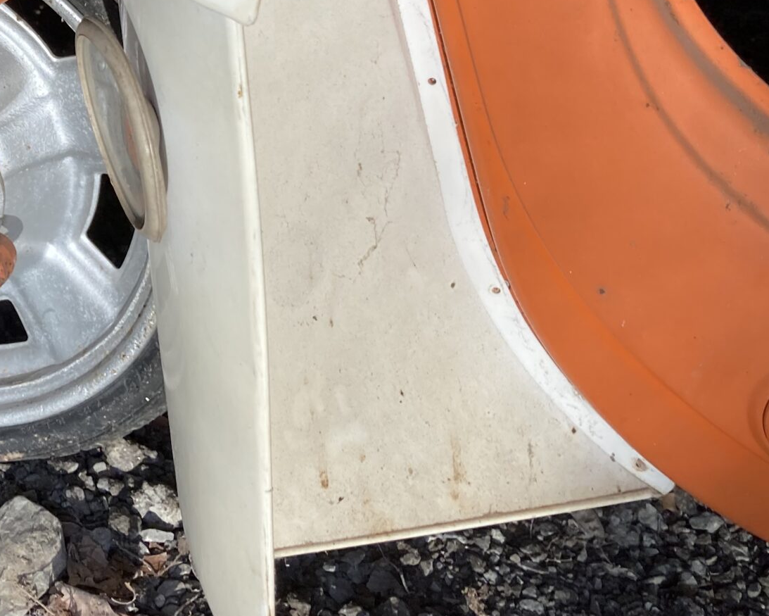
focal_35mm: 64
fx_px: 1457
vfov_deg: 23.0
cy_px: 24
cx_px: -40
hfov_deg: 27.5
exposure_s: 1/121
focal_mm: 3.99
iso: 32
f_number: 1.8
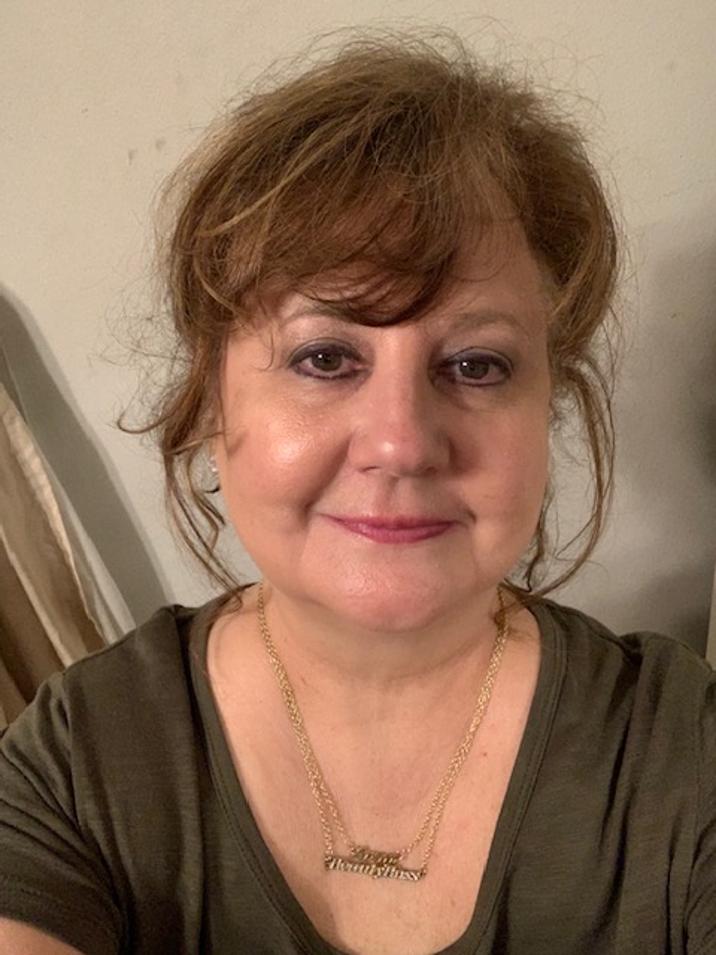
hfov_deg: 44.2
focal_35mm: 32
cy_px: 478
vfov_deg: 56.8
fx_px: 883
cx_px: 358
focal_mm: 2.87
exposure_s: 1/30
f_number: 2.2
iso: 400
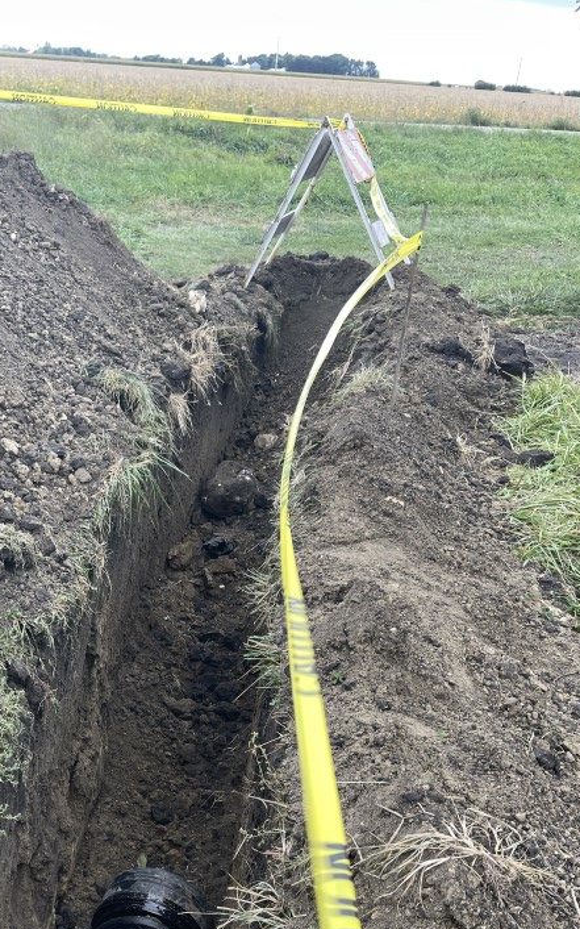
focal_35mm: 40
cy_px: 651
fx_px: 1012
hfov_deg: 31.6
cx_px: 167
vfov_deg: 48.1
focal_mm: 5.1
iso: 32
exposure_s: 1/488
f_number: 1.6
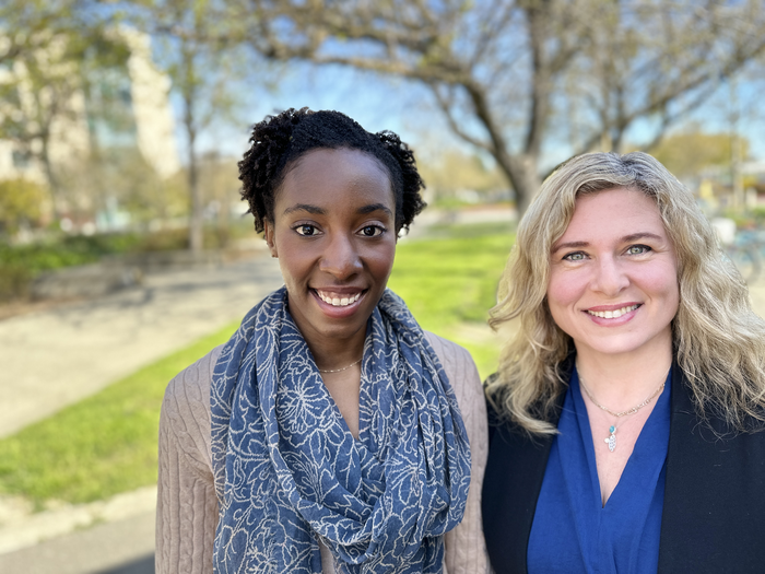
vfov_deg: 56.8
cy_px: 287
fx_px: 530
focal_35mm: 24
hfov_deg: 71.6
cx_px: 382
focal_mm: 6.86
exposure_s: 1/829
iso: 80
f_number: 1.78
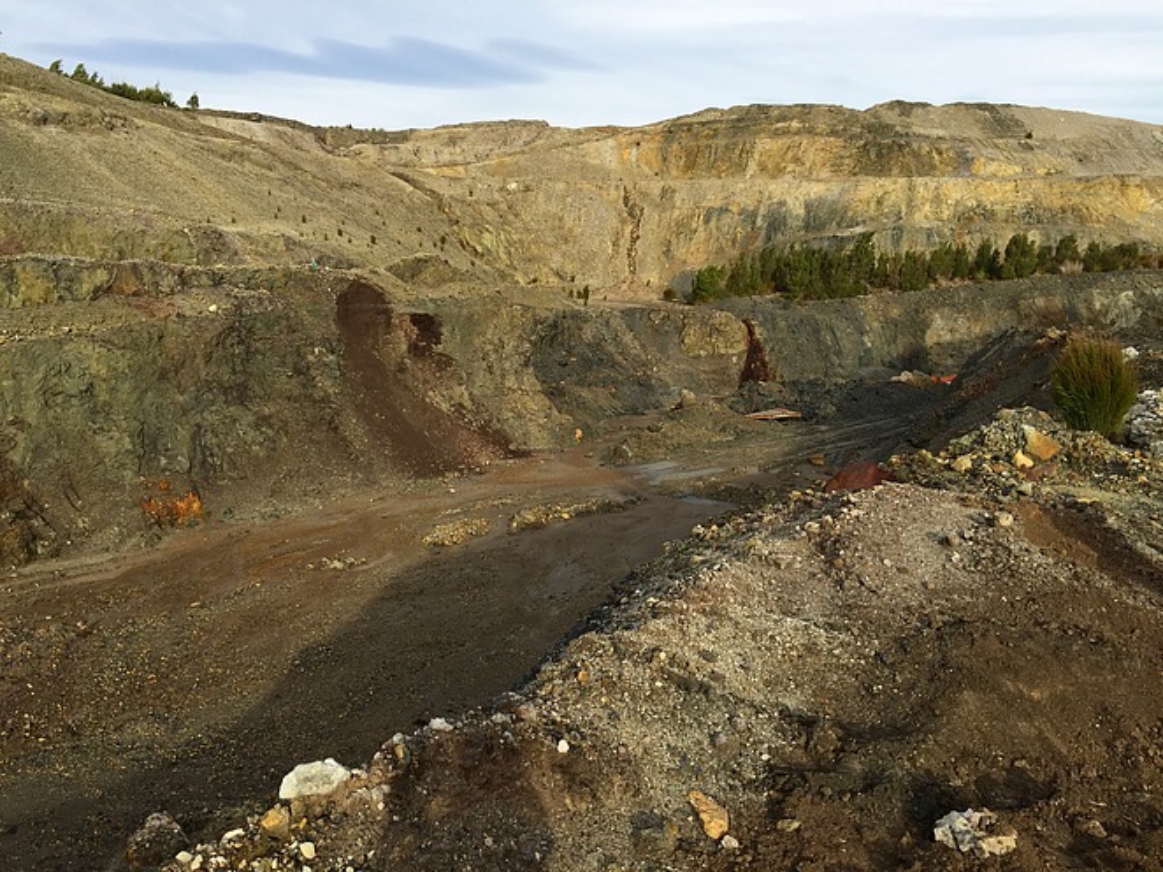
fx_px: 974
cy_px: 436
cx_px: 582
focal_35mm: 29
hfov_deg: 61.7
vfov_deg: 48.2
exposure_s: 1/682
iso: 32
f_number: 2.2
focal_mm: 4.15
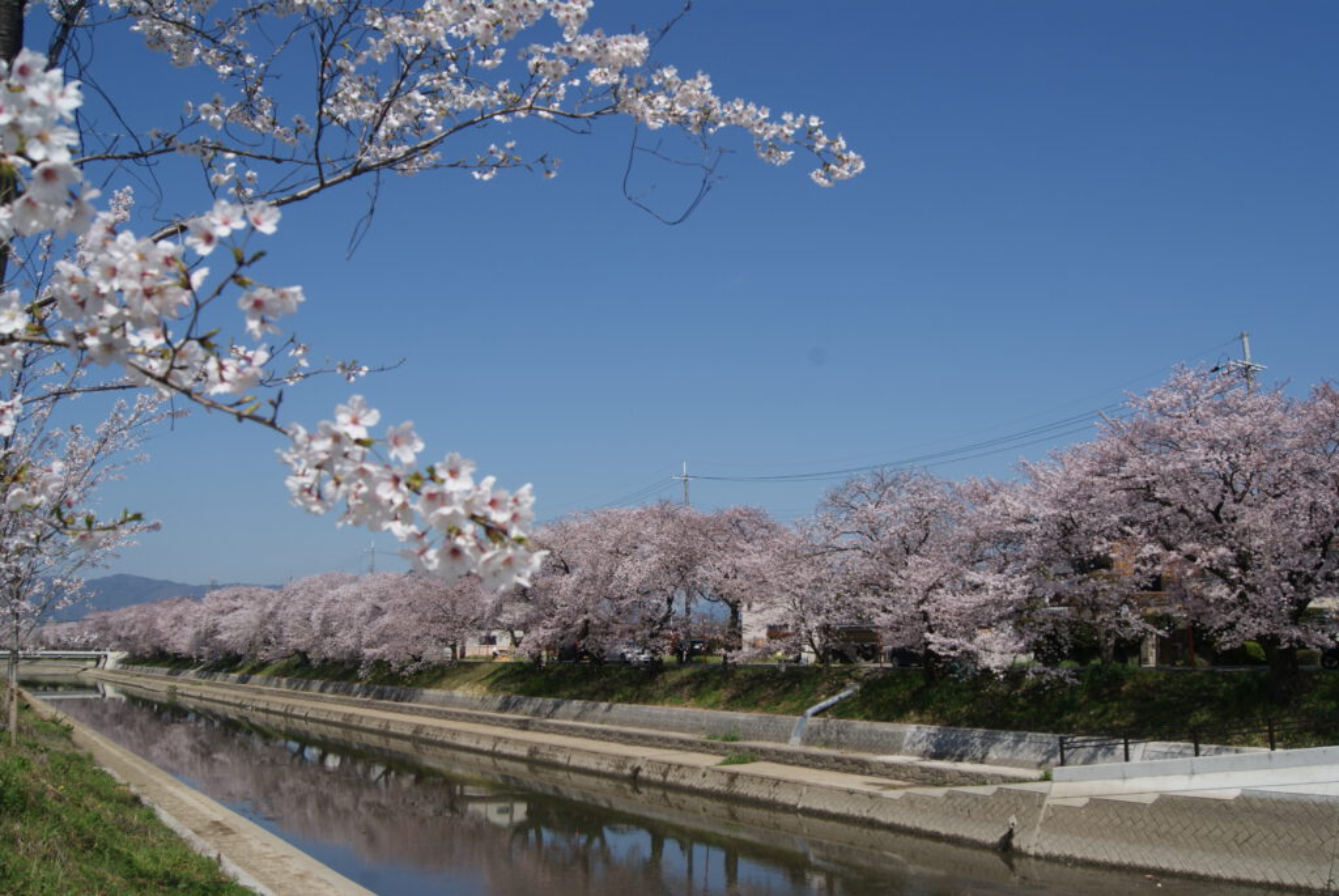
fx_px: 1229
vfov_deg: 40.1
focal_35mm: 33
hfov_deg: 57.2
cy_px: 448
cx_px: 670
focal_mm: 22
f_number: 10
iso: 100
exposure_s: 1/320
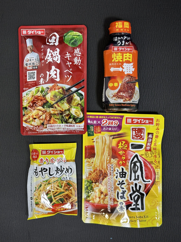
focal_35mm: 48
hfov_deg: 30.3
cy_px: 121
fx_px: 335
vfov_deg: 39.7
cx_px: 90
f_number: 1.78
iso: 125
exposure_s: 1/52
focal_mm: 6.86
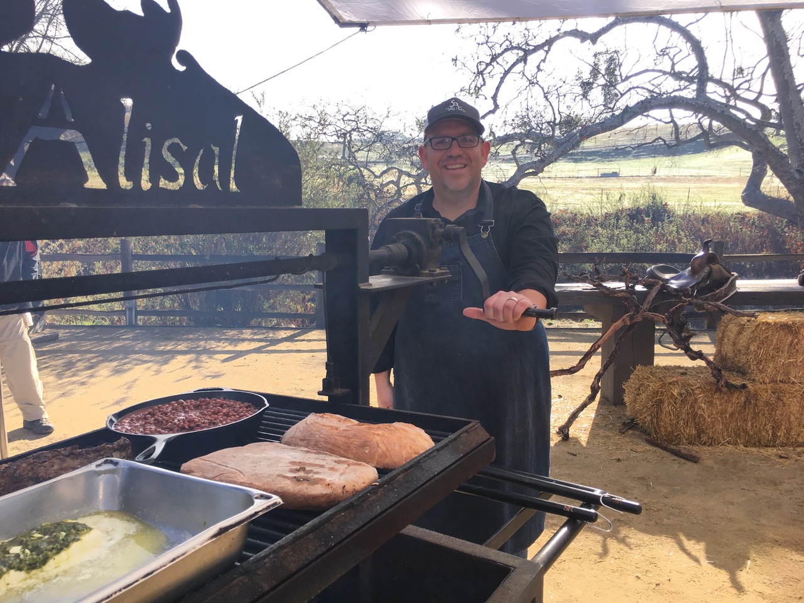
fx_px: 674
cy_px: 302
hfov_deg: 61.7
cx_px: 402
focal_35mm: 29
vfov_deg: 48.2
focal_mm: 4.15
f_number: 2.2
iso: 25
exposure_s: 1/569
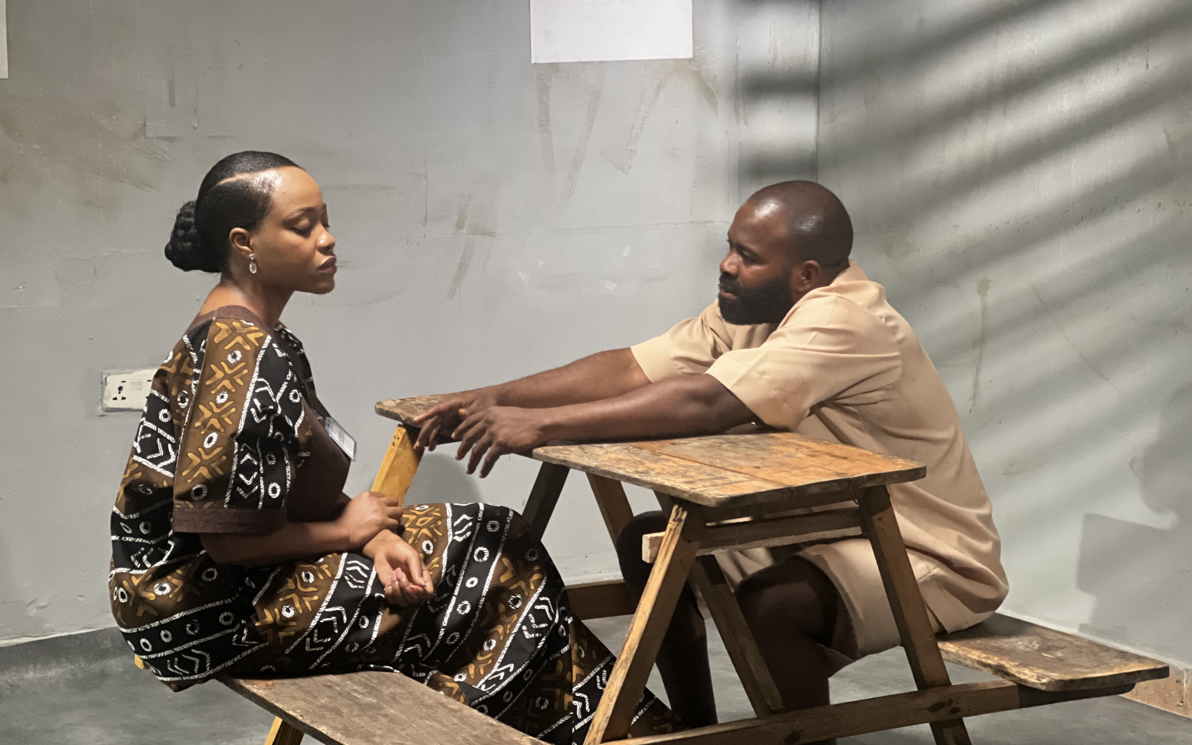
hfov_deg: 25.2
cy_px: 430
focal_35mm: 82
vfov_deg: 15.9
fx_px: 2664
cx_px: 597
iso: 640
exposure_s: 1/15
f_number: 2.8
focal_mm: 9
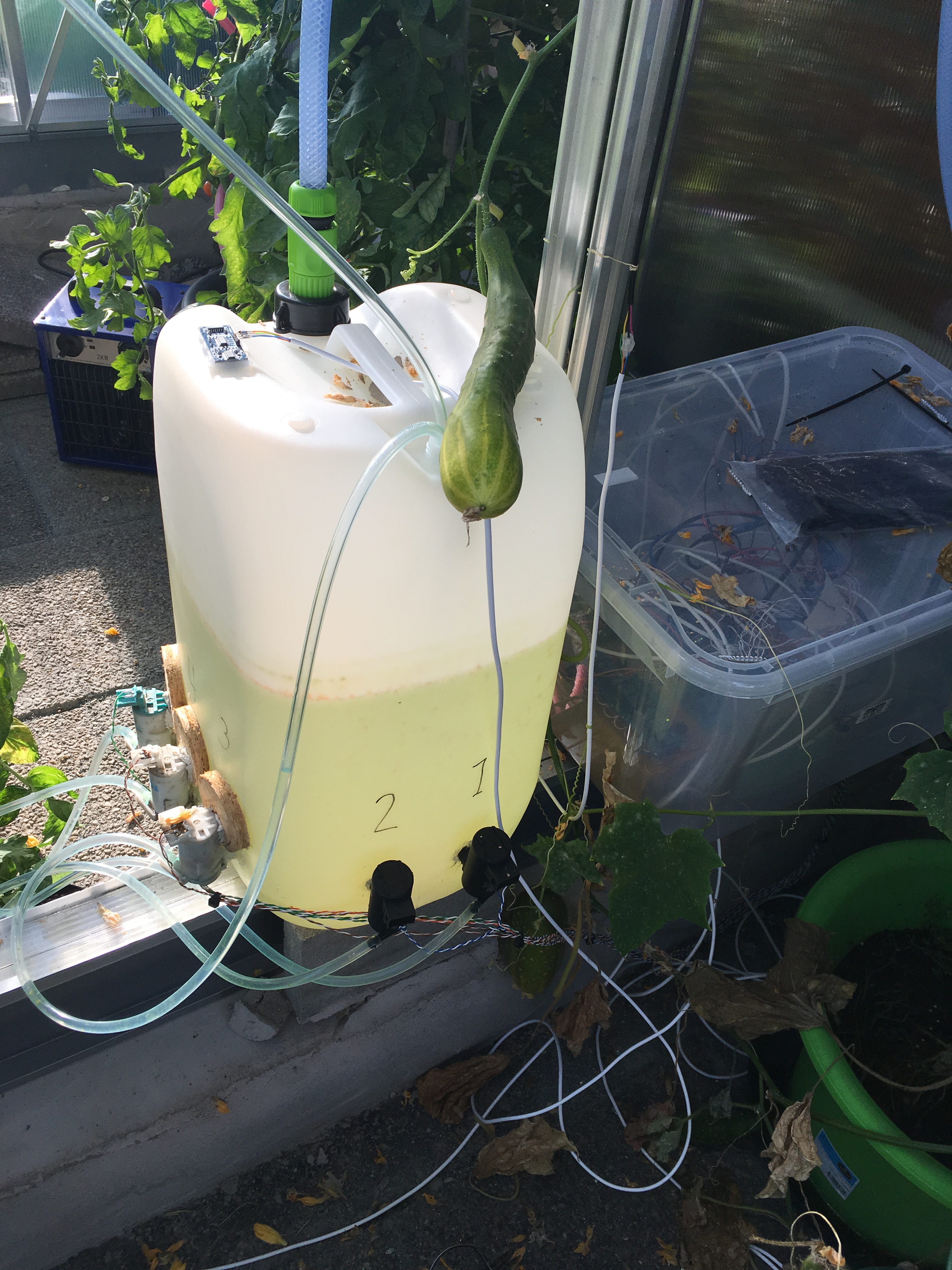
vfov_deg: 61.7
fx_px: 1063
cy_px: 635
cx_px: 476
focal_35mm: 29
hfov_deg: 48.2
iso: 25
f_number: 2.2
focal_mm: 4.15
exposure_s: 1/450
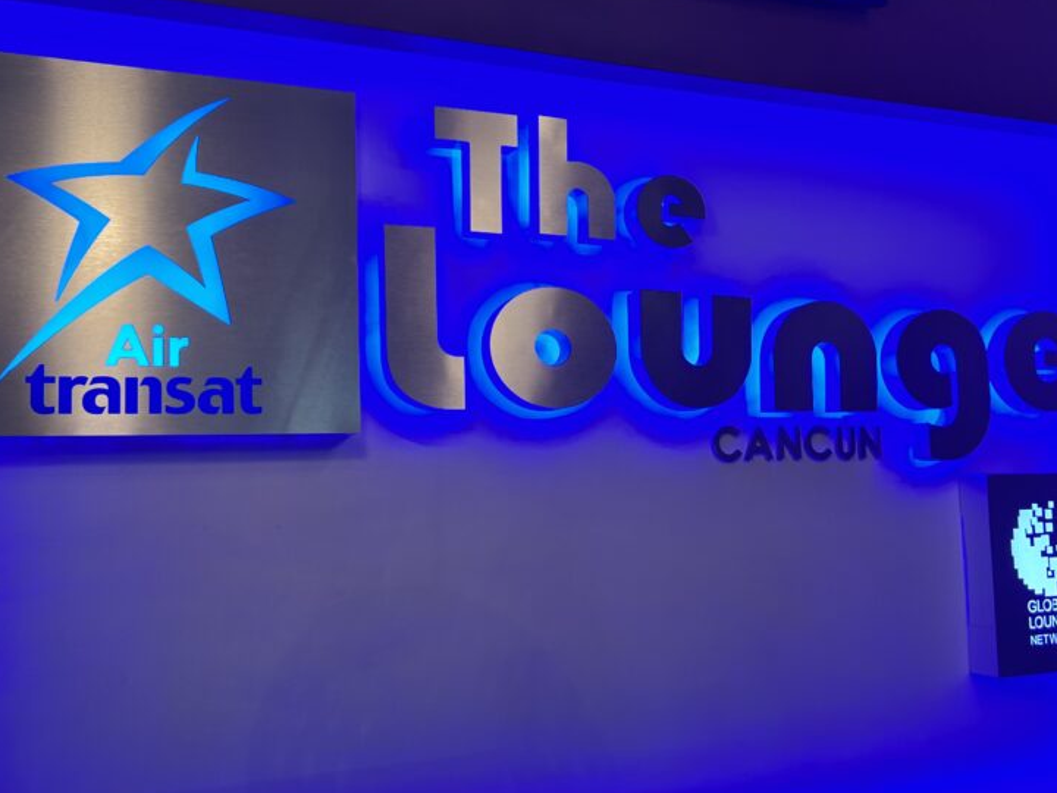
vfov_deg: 38.7
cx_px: 602
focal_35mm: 37
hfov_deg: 50.0
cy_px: 407
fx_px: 1130
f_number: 1.5
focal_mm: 5.7
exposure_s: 1/120
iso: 125
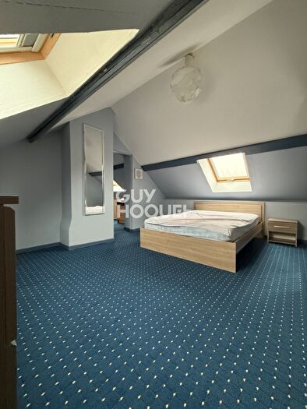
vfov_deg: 102.1
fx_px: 165
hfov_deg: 85.7
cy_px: 204
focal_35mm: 14
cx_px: 154
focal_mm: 2.22
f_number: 2.2
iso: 500
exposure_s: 1/100
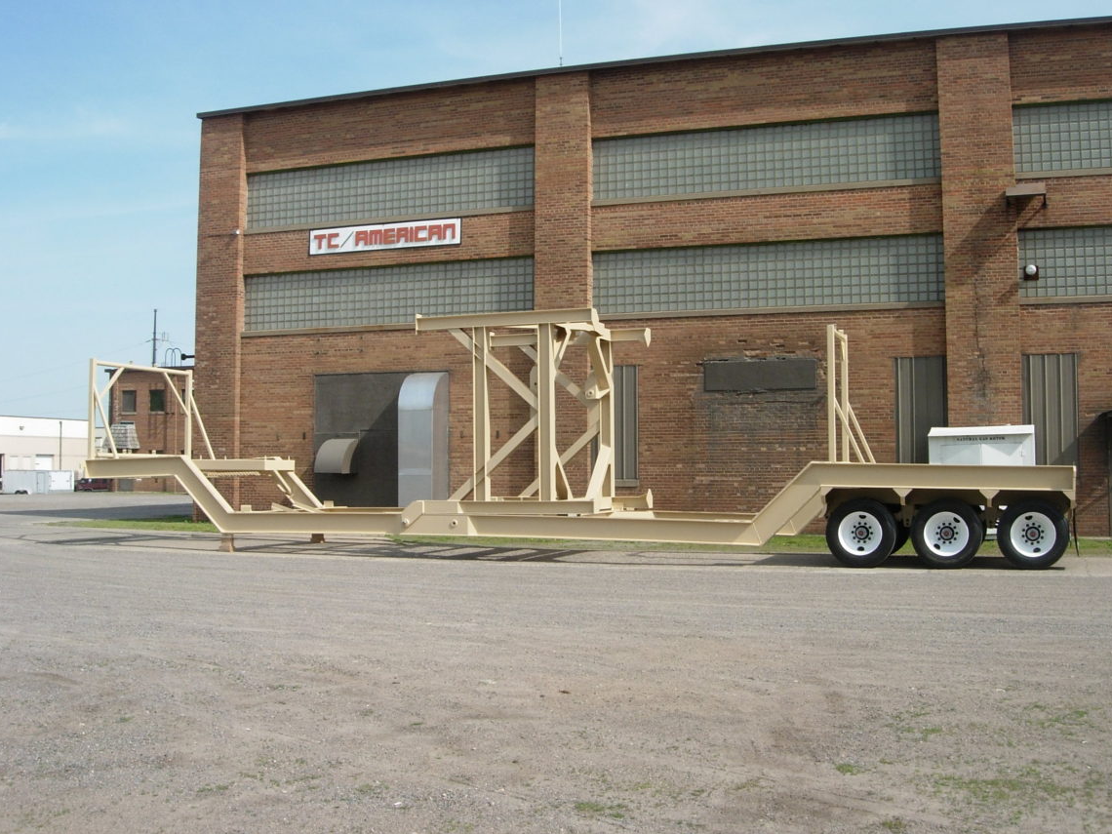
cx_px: 564
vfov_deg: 36.0
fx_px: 1285
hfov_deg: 46.8
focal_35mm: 40
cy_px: 400
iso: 79
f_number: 4.8
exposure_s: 1/609
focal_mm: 7.8
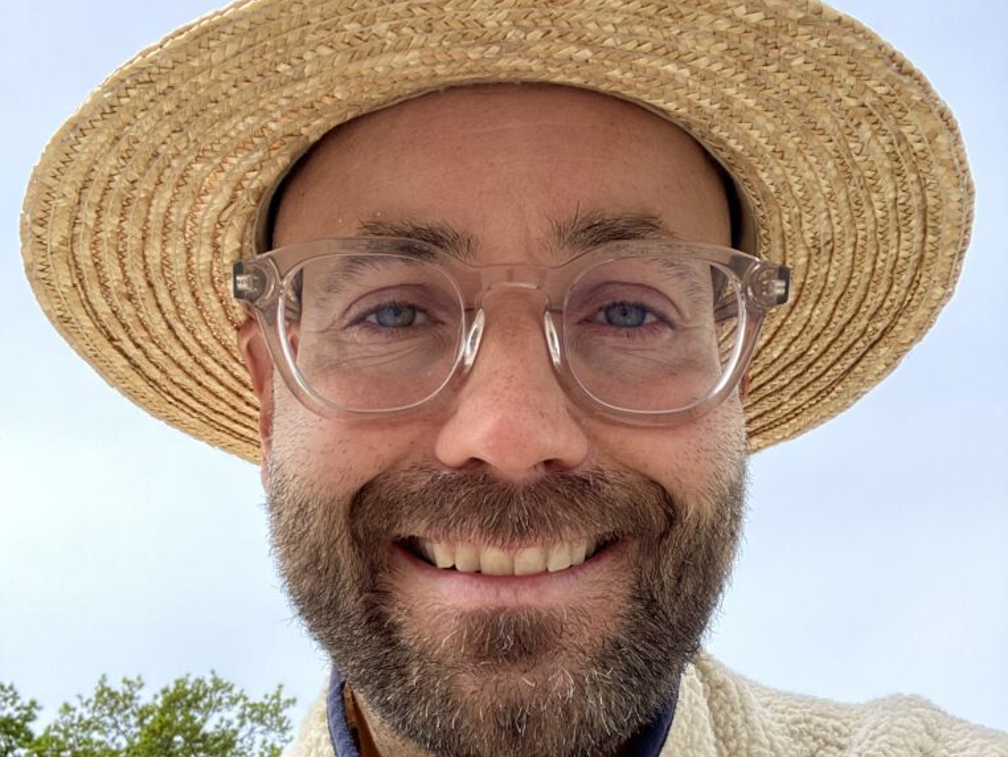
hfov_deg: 43.8
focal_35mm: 43
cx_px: 506
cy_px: 483
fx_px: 1253
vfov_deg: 33.4
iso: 20
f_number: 2.2
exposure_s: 1/197
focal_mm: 2.87
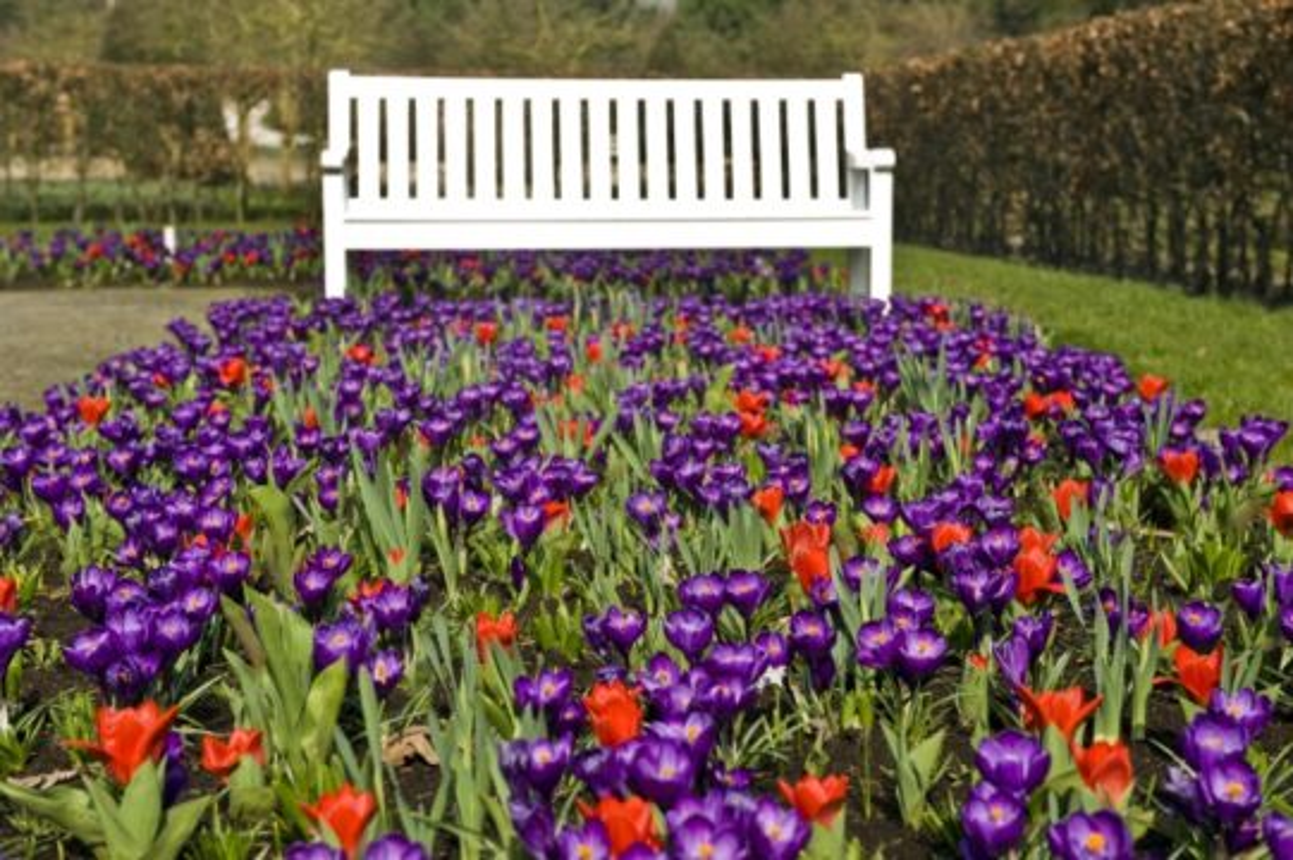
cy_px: 430
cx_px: 646
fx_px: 2513
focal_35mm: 70
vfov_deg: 19.4
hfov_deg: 28.9
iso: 200
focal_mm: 70
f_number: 7.1
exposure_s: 1/200
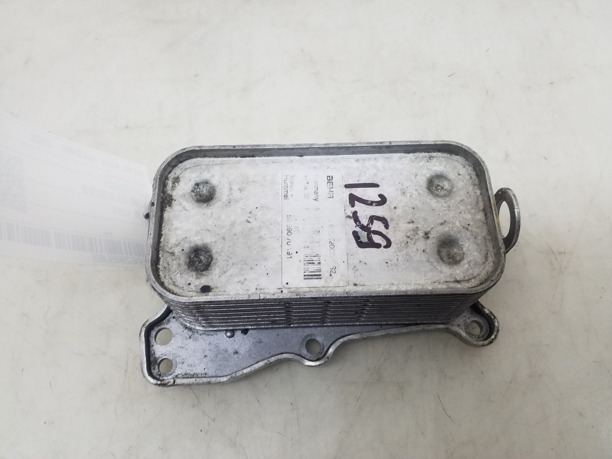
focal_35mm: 27
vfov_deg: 51.4
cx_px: 306
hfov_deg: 65.3
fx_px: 477
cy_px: 230
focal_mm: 3.6
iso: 100
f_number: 1.9
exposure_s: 1/50
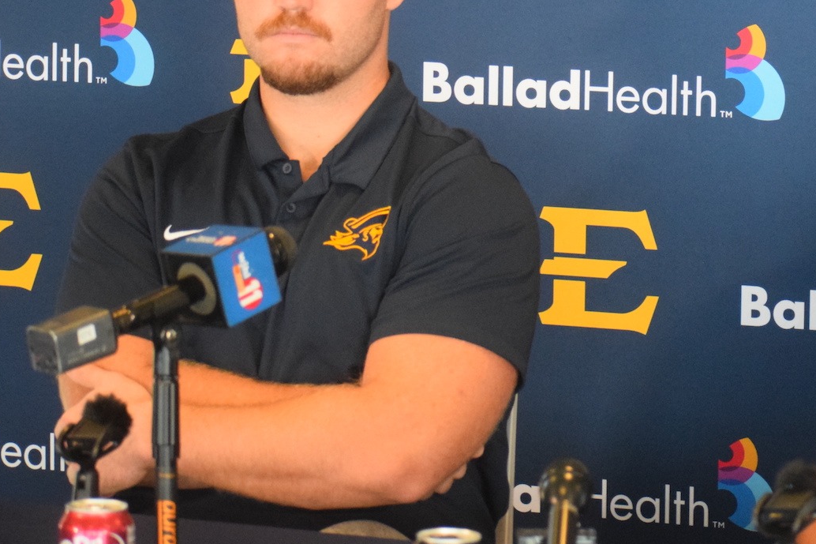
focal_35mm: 203
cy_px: 184
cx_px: 778
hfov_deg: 10.1
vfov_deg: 6.8
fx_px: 4600
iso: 3200
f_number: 4.5
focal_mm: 70
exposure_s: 1/125
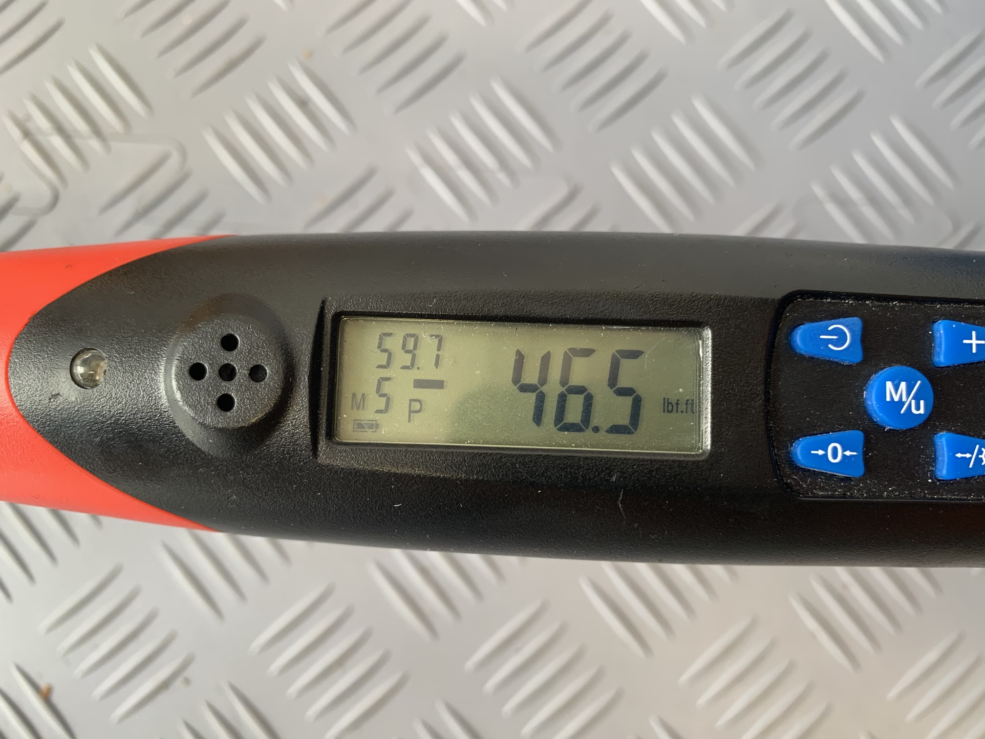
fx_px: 740
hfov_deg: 67.3
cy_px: 370
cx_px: 492
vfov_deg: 53.1
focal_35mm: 26
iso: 50
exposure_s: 1/50
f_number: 1.8
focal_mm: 4.25
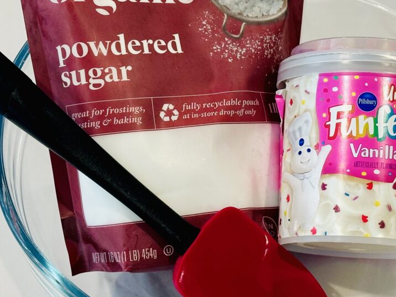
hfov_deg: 19.0
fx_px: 1178
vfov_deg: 14.4
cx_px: 257
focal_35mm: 103
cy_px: 124
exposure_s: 1/60
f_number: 1.78
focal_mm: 6.86
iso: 100
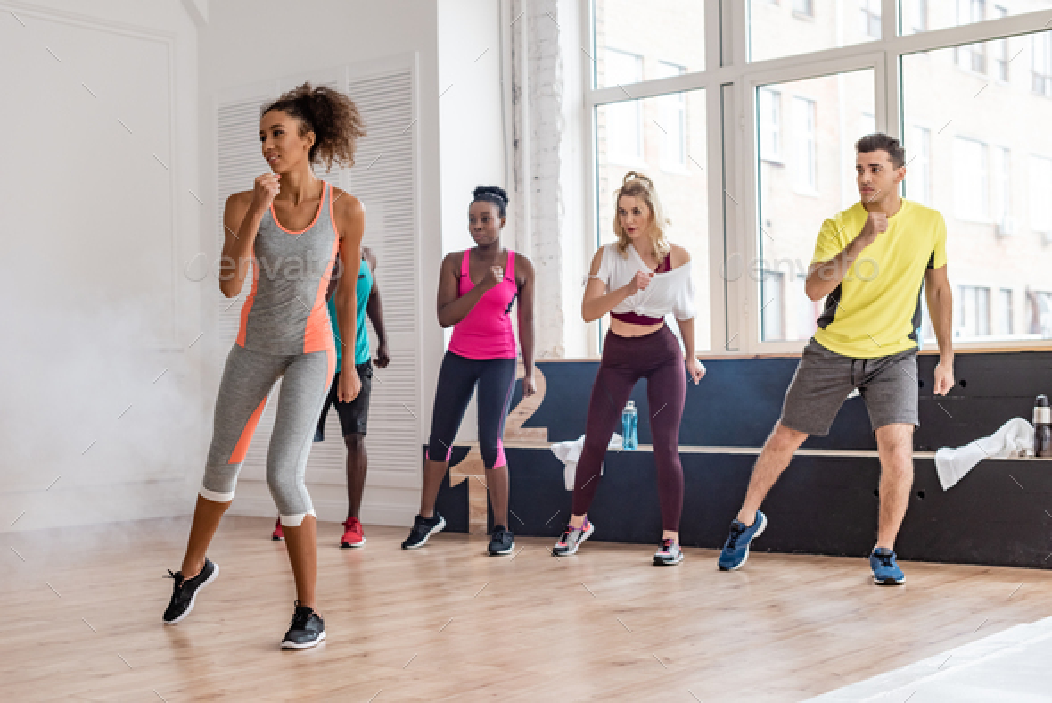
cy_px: 352
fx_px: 1462
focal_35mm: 50
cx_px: 526
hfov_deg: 39.6
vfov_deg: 27.0
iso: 500
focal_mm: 50
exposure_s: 1/160
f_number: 3.5
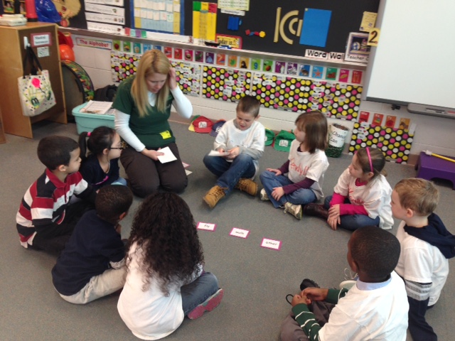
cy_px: 170
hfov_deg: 55.4
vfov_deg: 42.9
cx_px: 228
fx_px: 434
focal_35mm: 33
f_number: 2.4
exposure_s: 1/20
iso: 64
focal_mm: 4.12
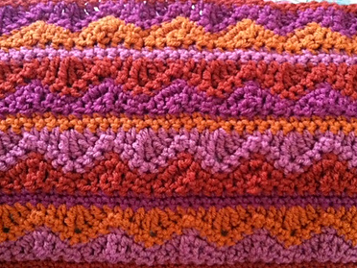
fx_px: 485
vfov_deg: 30.8
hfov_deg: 40.4
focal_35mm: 47
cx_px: 191
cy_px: 153
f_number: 2.8
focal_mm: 3.85
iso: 1000
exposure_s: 1/15
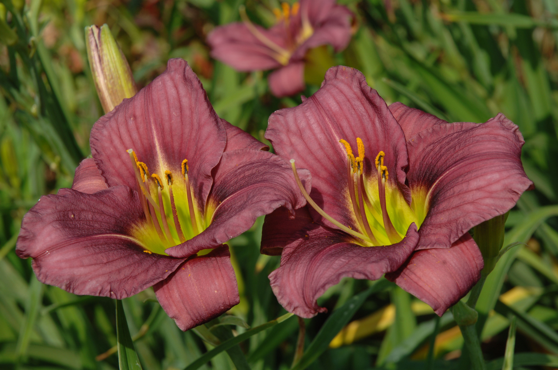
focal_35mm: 105
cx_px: 279
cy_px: 185
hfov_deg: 19.5
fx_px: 1626
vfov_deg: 13.0
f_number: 11
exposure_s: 1/160
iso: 125
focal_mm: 70
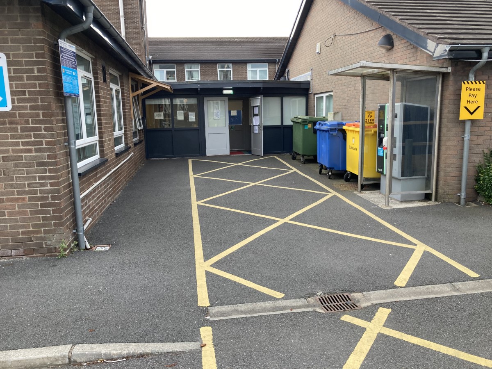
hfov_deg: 63.4
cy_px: 184
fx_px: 398
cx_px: 246
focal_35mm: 28
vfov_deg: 49.7
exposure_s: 1/121
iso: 40
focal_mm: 3.99
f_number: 1.8
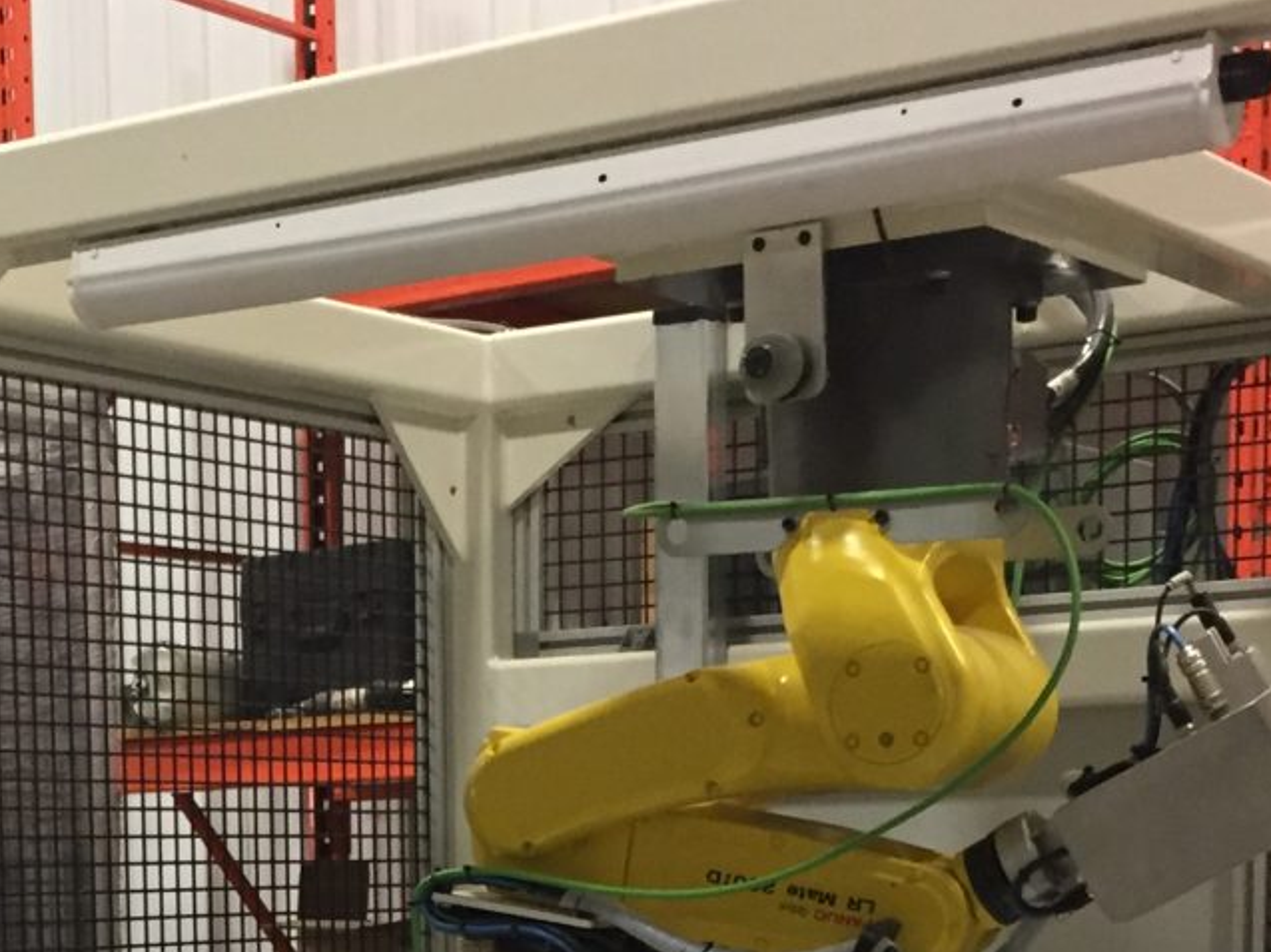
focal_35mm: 82
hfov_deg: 23.5
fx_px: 3009
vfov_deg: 17.0
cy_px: 1217
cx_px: 231
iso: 160
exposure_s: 1/30
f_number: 2.2
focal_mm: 4.15
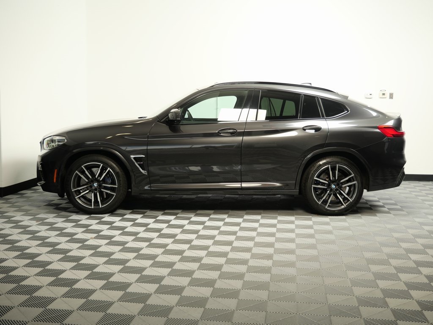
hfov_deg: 46.8
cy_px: 162
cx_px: 216
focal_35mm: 40
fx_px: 500
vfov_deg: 36.0
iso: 200
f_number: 4.1
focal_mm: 20
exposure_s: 1/200
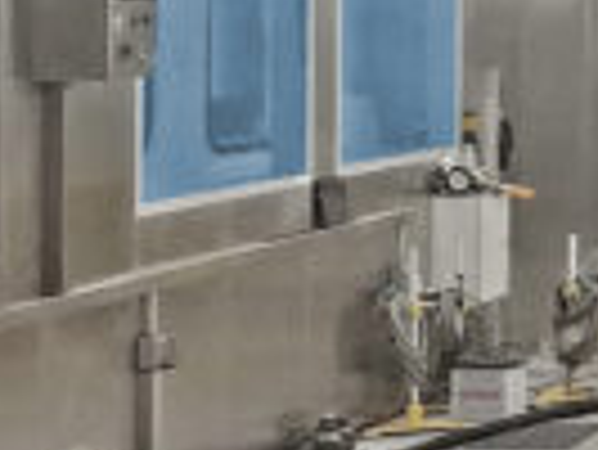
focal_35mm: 162
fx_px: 2801
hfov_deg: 10.8
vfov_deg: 9.1
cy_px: 0
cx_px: 1326
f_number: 1.8
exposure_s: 1/50
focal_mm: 3.83
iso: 200
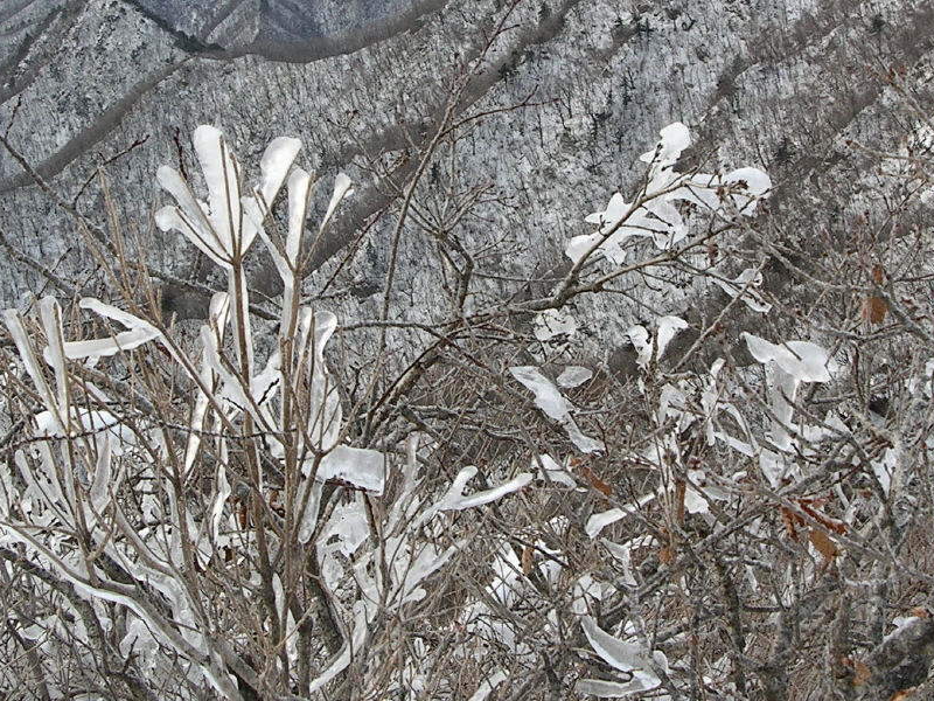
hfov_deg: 23.3
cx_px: 479
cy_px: 178
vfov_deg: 17.5
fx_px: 2266
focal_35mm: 84
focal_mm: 8.9
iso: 50
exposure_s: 1/62.4
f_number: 5.6
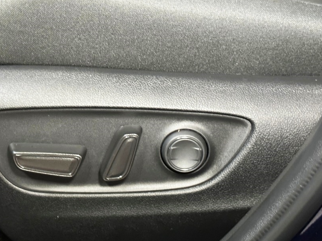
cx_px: 130
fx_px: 567
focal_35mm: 61
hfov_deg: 31.6
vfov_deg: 24.0
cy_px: 137
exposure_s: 1/24
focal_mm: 6.86
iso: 640
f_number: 1.78
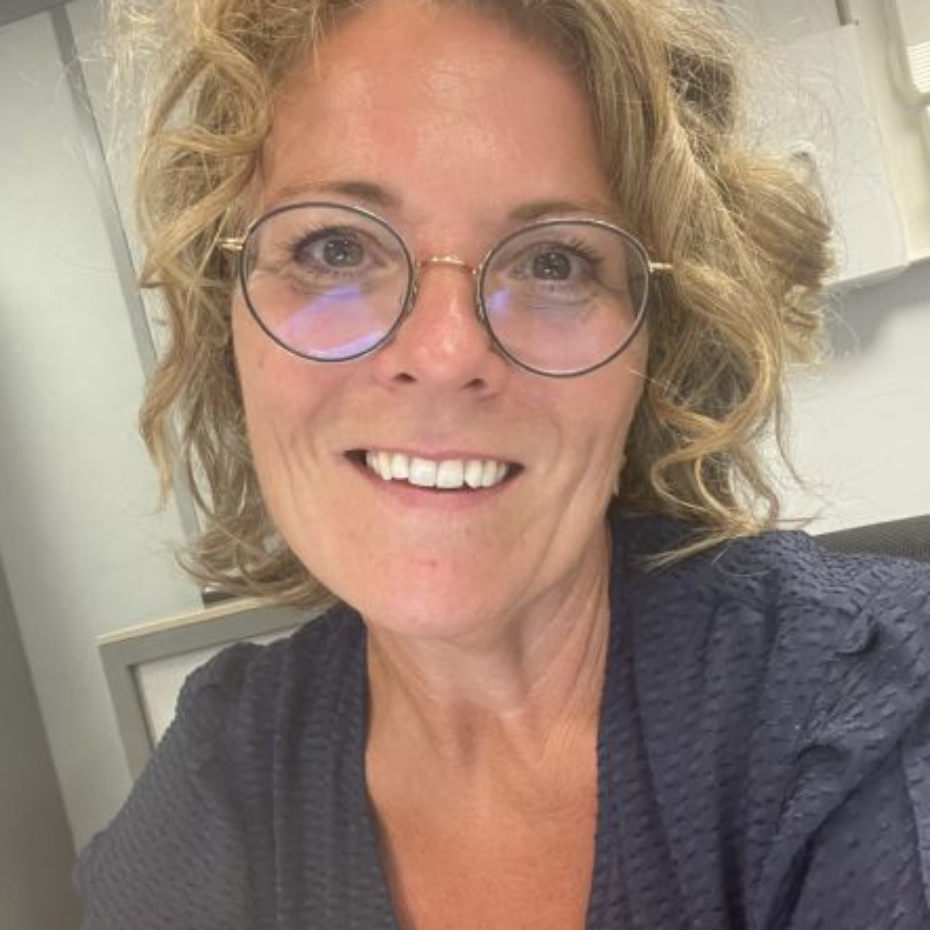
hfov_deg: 46.0
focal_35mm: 36
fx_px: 1094
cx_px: 461
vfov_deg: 46.0
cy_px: 522
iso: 250
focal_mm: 2.71
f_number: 2.2
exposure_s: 1/50
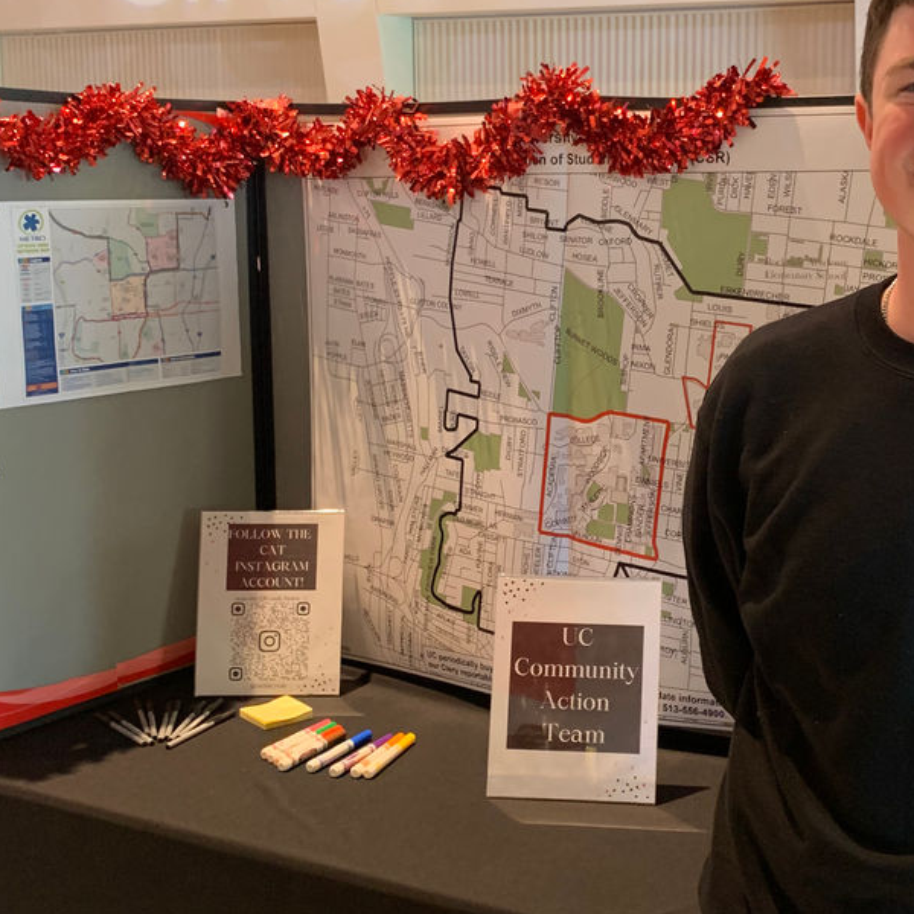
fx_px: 1464
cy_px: 455
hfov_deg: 34.3
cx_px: 629
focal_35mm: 49
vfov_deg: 34.7
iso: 250
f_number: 1.8
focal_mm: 4.25
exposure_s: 1/60
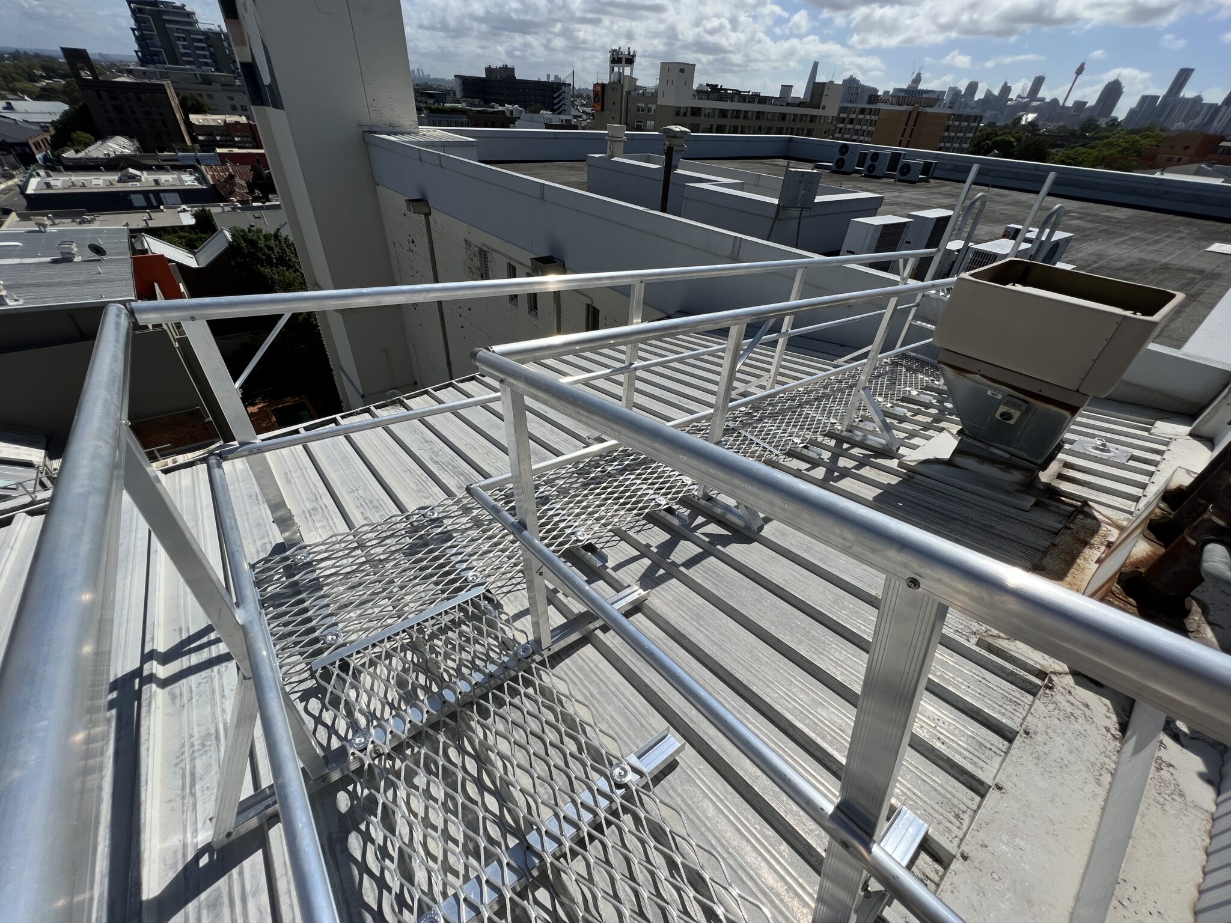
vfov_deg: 89.9
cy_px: 462
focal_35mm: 13
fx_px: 462
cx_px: 616
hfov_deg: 106.2
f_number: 1.8
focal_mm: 1.57
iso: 40
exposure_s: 1/5000
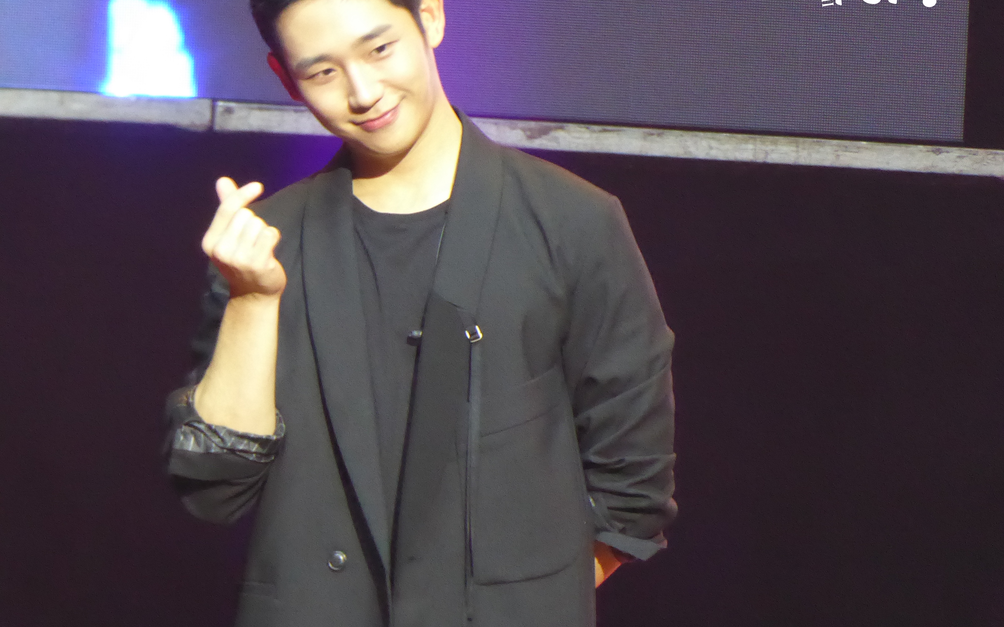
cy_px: 262
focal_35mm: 764
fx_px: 20904
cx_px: 502
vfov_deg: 1.7
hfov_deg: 2.8
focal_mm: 129
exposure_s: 1/25
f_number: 6.4
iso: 1600
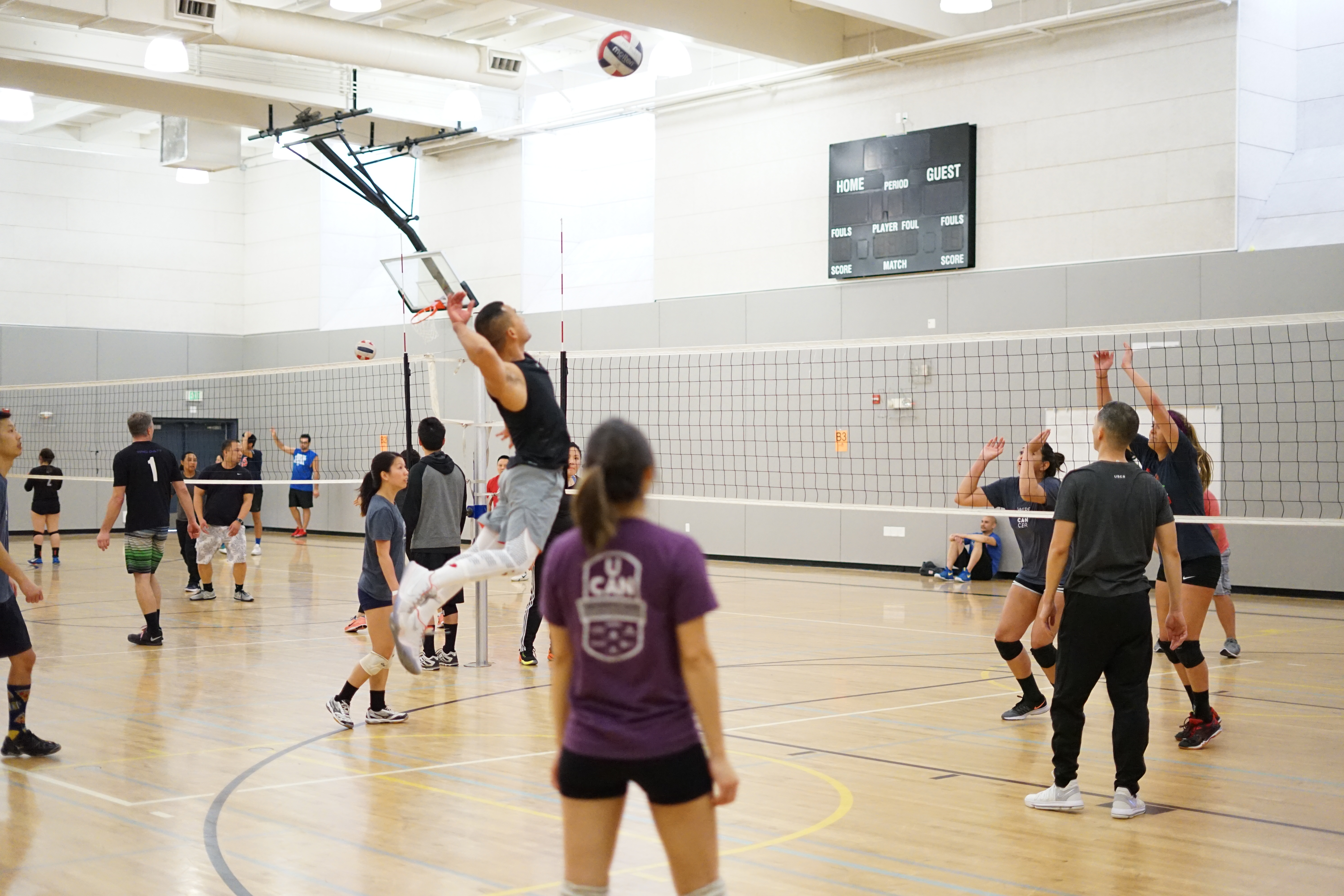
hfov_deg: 39.6
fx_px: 1867
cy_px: 448
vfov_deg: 27.0
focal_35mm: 50
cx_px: 672
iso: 5000
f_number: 1.8
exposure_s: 1/640
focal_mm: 50
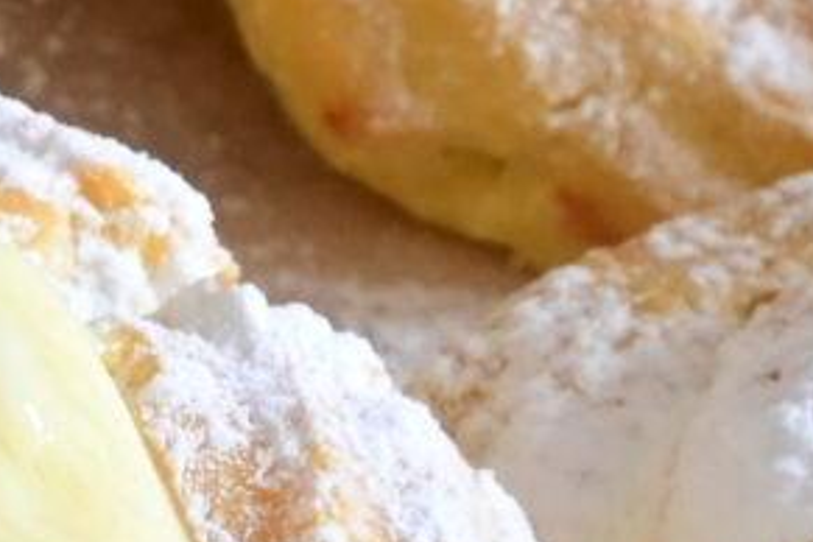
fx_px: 7791
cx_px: -983
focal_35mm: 345
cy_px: 515
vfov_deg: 4.0
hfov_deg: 5.8
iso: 640
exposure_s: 1/8
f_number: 11
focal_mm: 33
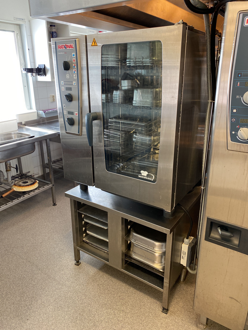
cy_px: 165
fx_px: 248
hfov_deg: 53.1
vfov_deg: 67.3
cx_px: 124
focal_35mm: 26
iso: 160
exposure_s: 1/50
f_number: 1.8
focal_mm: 4.25
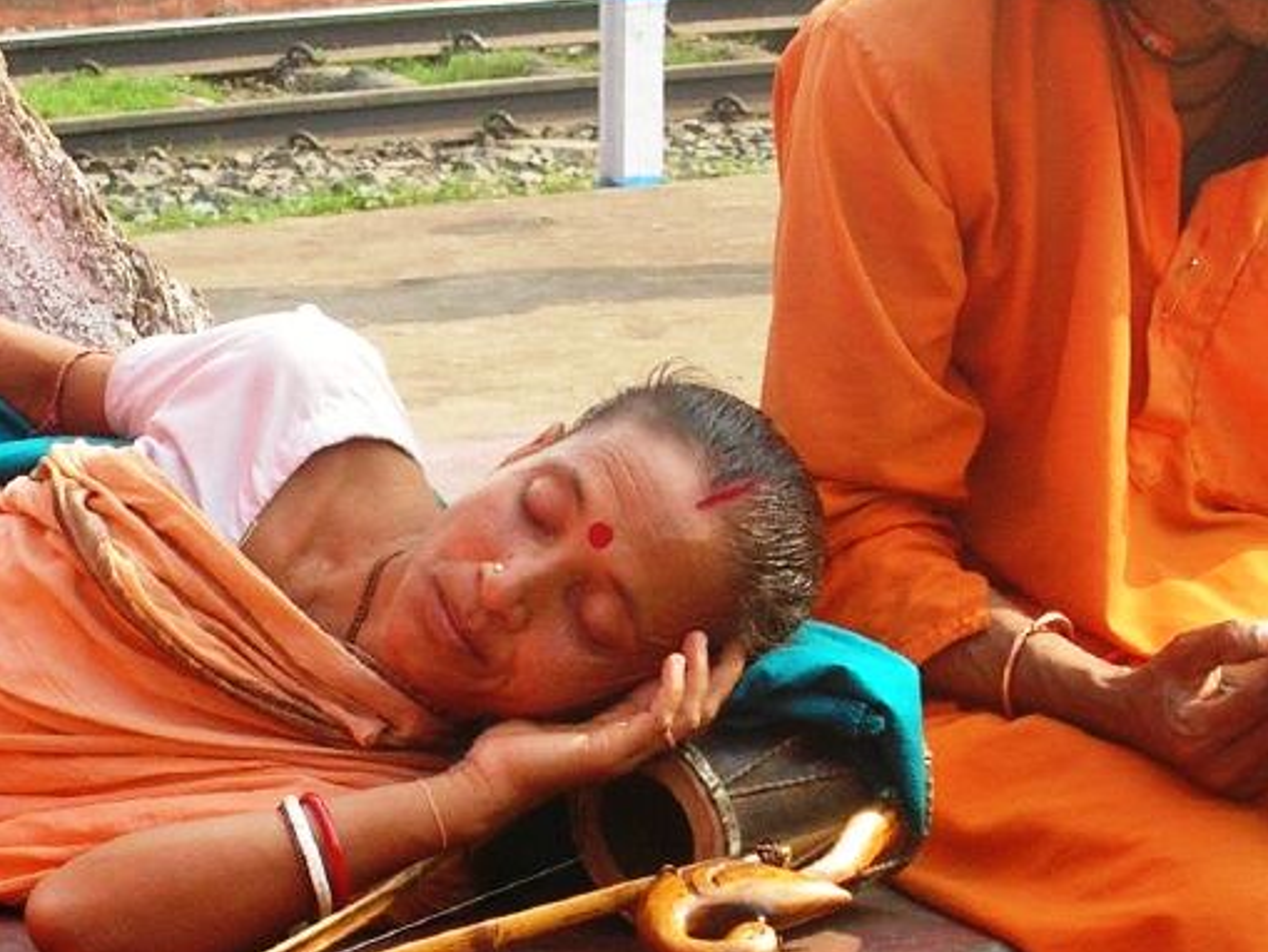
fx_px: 6045
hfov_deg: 12.0
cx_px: 539
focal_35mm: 165
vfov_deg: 9.0
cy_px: 547
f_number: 4.1
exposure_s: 1/116
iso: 50
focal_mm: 13
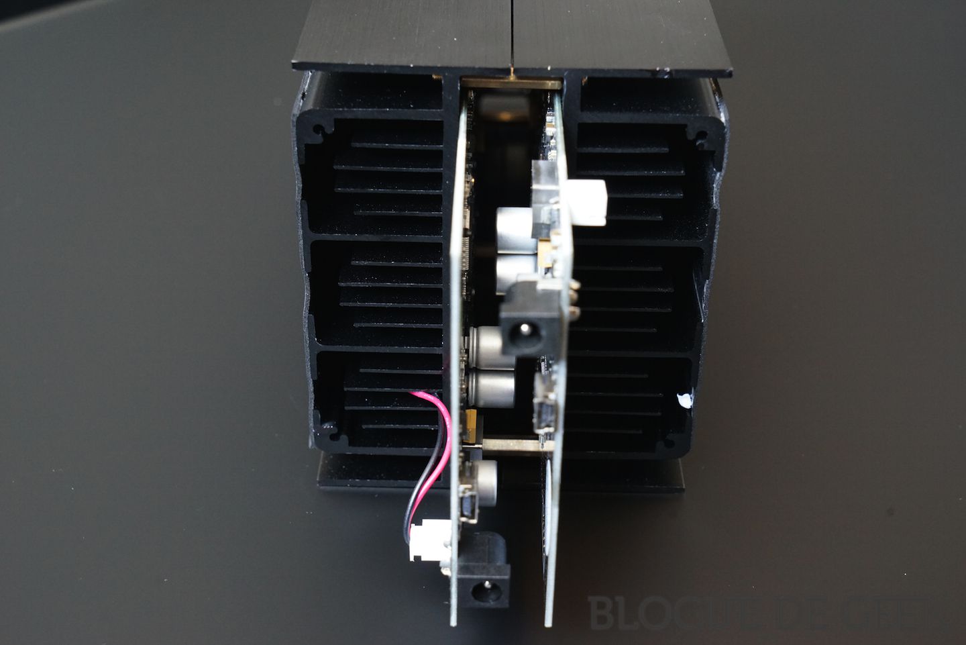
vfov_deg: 26.5
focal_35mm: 51
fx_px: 1369
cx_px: 483
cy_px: 322
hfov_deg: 38.9
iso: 3200
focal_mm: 51
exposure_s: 1/40
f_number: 10
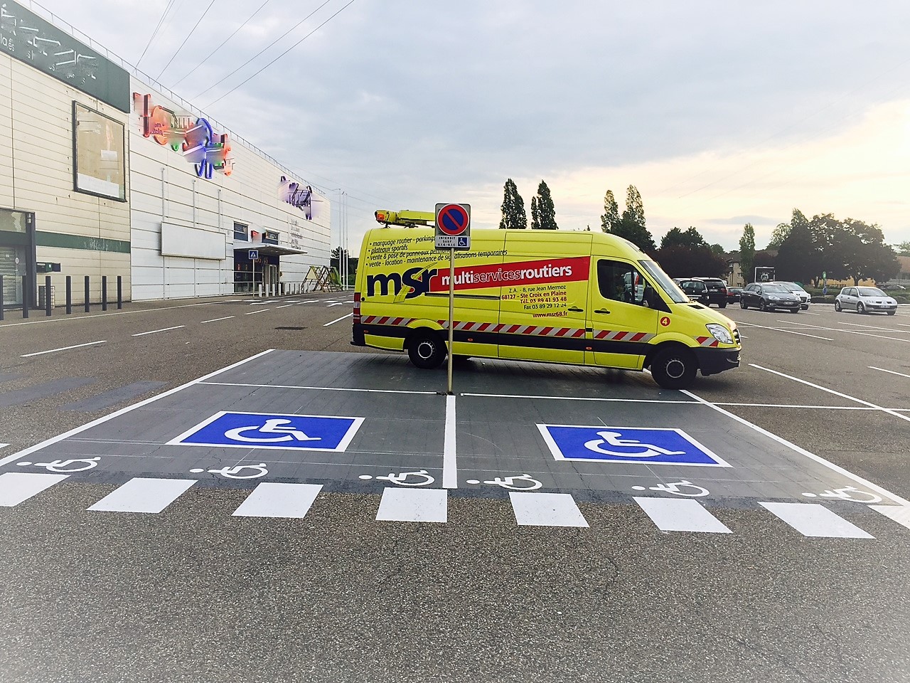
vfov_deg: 48.2
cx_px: 455
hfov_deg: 61.7
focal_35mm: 29
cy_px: 342
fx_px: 762
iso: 32
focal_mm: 4.15
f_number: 2.2
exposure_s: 1/439
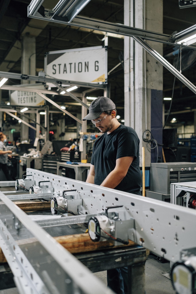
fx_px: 286
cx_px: 98
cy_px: 147
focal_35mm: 35
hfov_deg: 37.8
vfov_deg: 54.4
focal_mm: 23
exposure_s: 1/250
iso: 640
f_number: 1.8
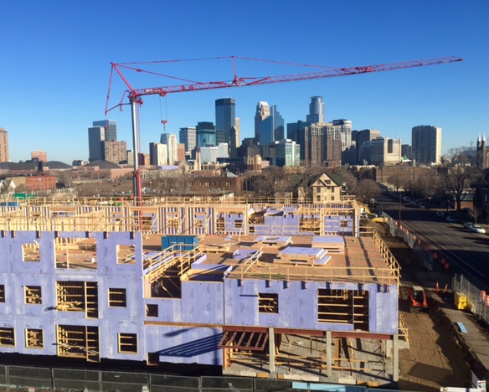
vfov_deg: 47.2
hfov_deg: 57.1
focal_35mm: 31
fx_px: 449
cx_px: 247
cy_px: 199
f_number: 2.2
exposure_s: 1/1799
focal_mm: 4.15
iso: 32
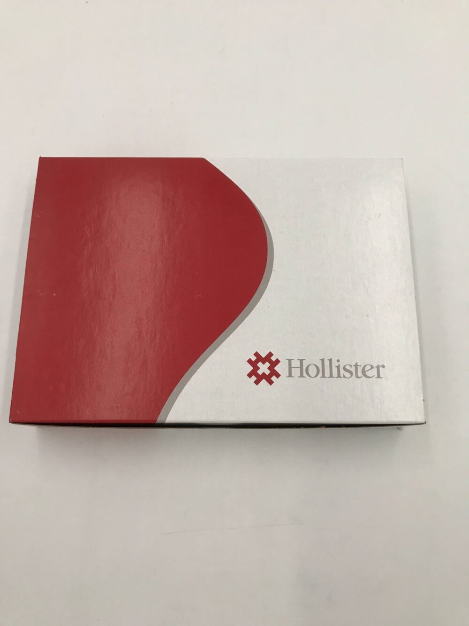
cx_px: 234
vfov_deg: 63.4
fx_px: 506
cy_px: 313
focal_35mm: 28
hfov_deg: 49.8
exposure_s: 1/40
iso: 20
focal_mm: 3.99
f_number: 1.8
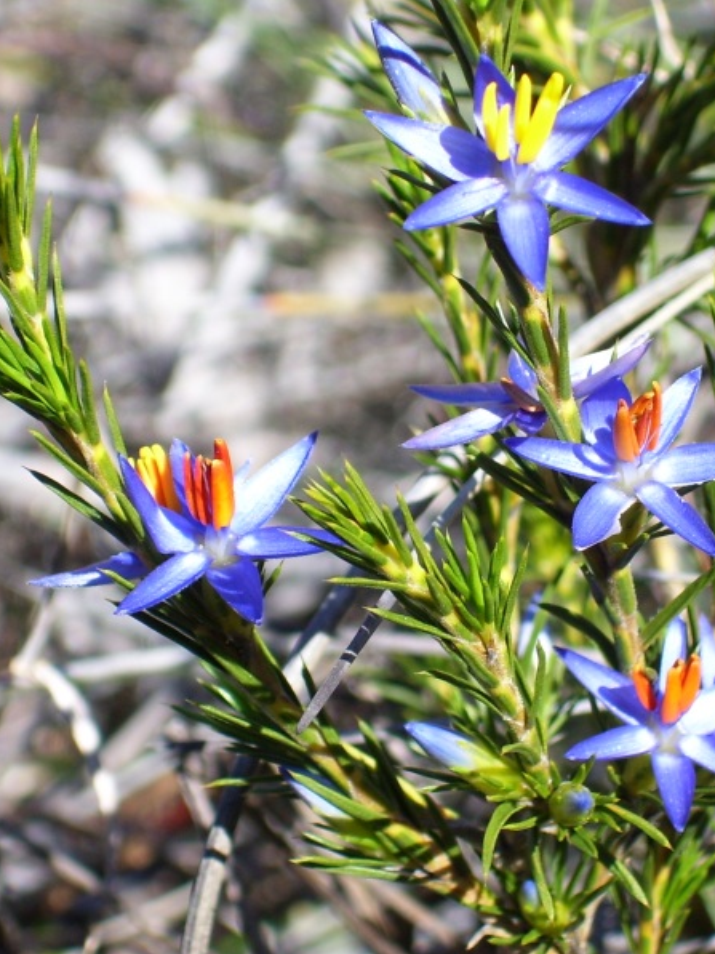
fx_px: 3993
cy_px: 479
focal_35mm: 145
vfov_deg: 13.6
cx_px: 505
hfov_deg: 10.2
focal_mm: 18
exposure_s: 1/250
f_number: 4.6
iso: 80
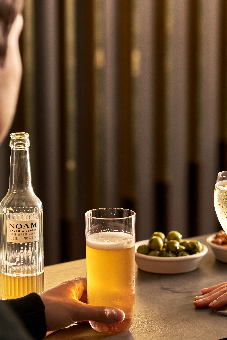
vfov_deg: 13.4
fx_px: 1447
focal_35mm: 153
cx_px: 147
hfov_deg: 9.0
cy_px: 178
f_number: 4
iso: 100
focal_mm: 85
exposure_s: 1/20
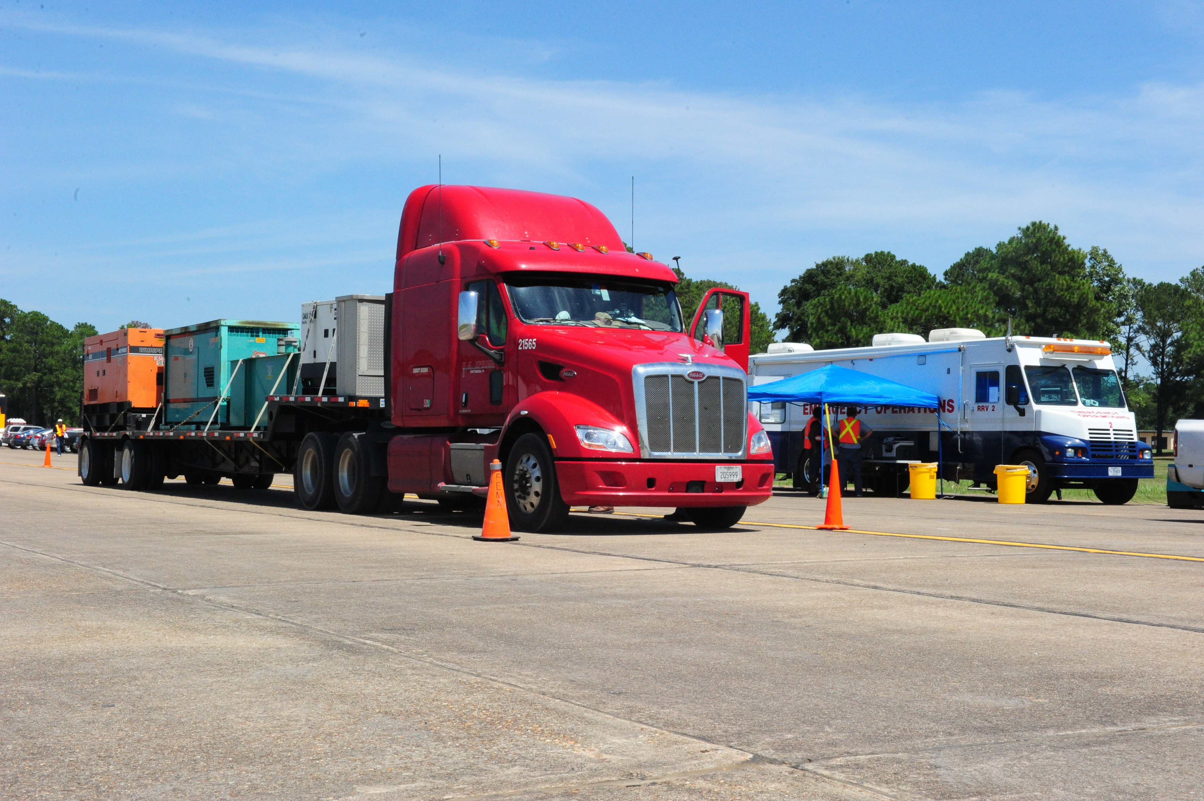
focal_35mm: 48
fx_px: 1604
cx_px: 602
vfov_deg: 28.0
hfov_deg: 41.1
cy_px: 400
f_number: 22
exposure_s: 1/800
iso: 3200
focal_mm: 48
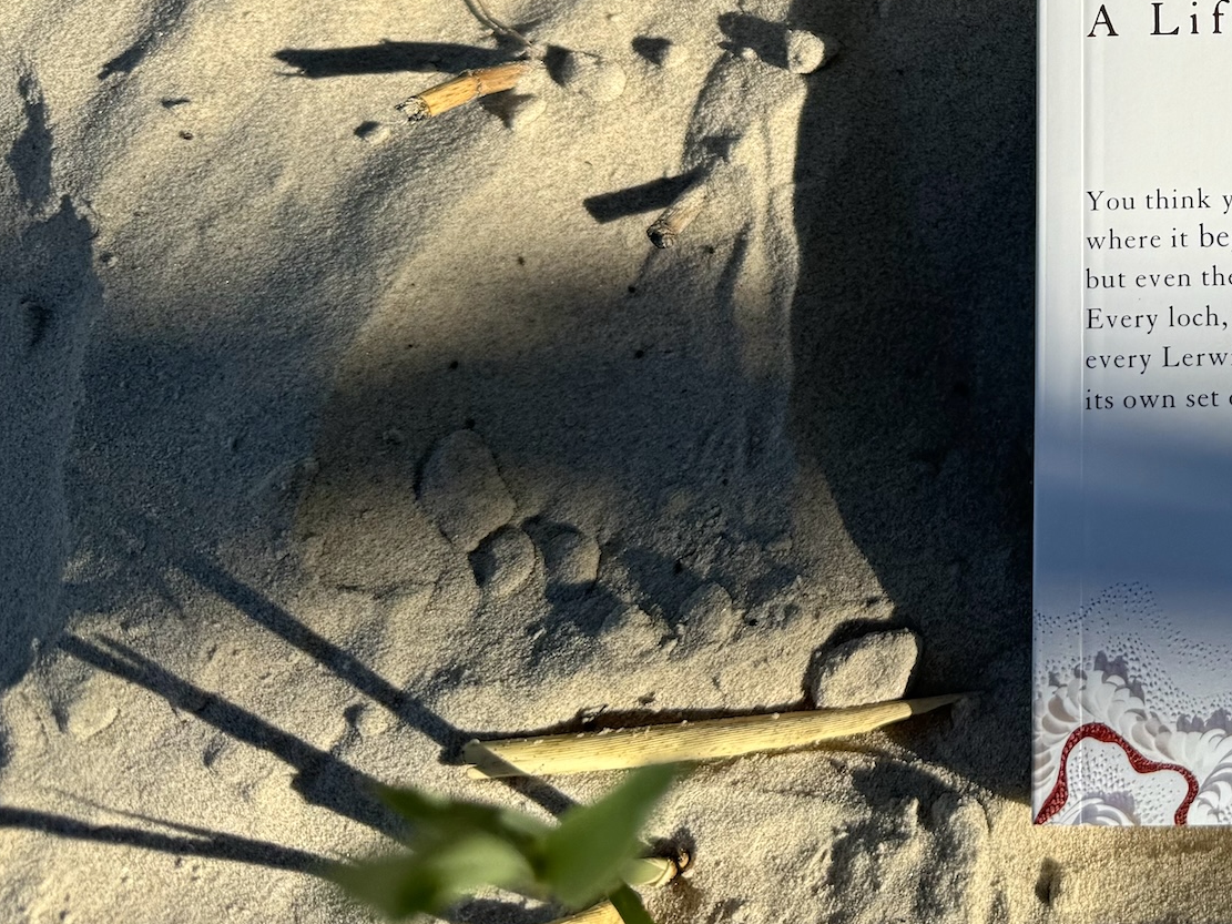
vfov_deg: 25.8
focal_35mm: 54
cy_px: 16
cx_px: 1267
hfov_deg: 32.3
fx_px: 1922
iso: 80
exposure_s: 1/6410
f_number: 1.78
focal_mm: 6.76
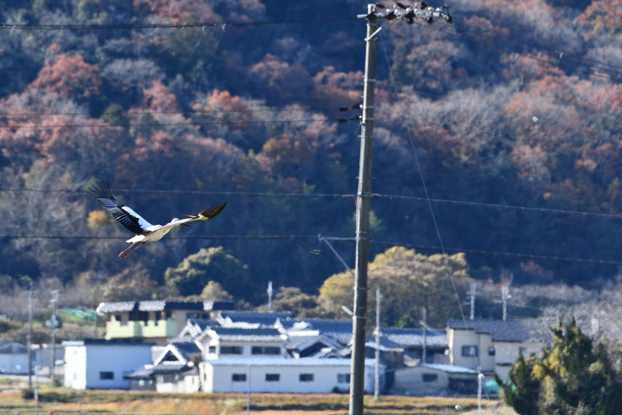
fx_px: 10366
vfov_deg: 2.3
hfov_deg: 3.4
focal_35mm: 600
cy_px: 208
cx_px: 311
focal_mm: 400
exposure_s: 1/1250
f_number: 9
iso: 1000
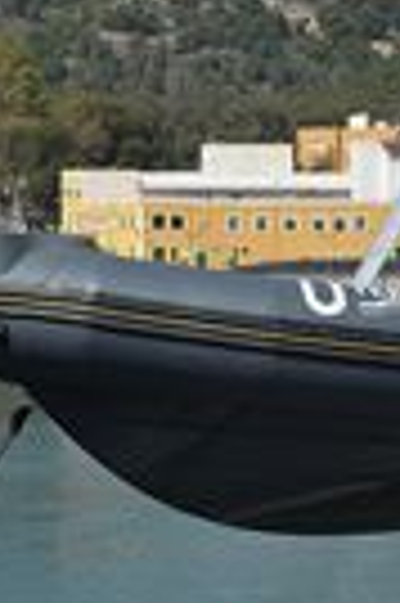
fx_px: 2523
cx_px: 569
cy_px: 414
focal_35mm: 151
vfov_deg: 13.6
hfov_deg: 8.9
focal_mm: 30
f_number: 9
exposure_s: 1/500
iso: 200
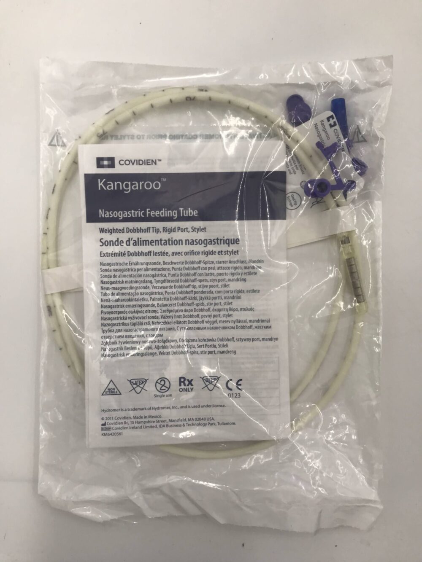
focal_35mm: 28
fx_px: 455
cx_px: 211
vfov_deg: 63.4
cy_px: 281
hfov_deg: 49.8
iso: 32
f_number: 1.8
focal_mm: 3.99
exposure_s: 1/60
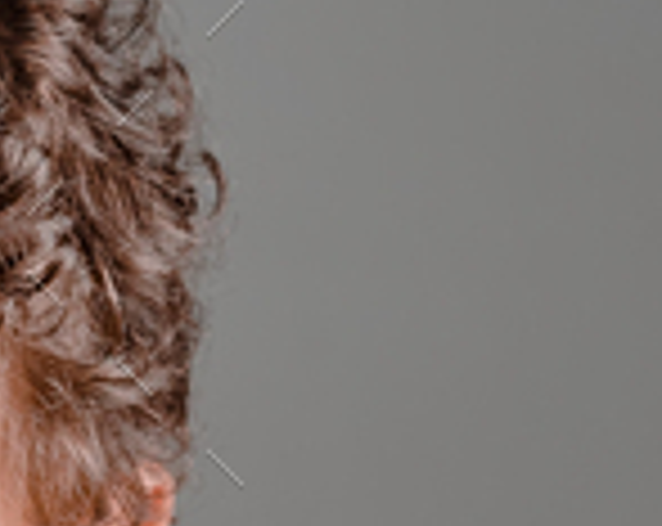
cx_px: -23
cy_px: 881
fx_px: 5534
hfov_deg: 6.8
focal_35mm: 283
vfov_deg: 5.4
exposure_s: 1/100
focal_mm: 50
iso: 200
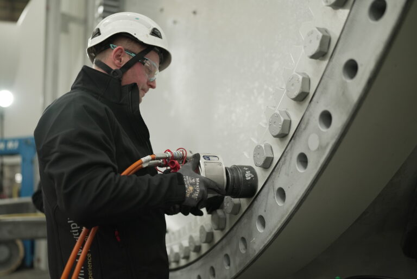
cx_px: 208
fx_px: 406
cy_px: 140
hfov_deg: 54.4
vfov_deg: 37.9
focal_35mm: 35
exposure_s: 1/80
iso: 640
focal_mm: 35
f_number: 1.4
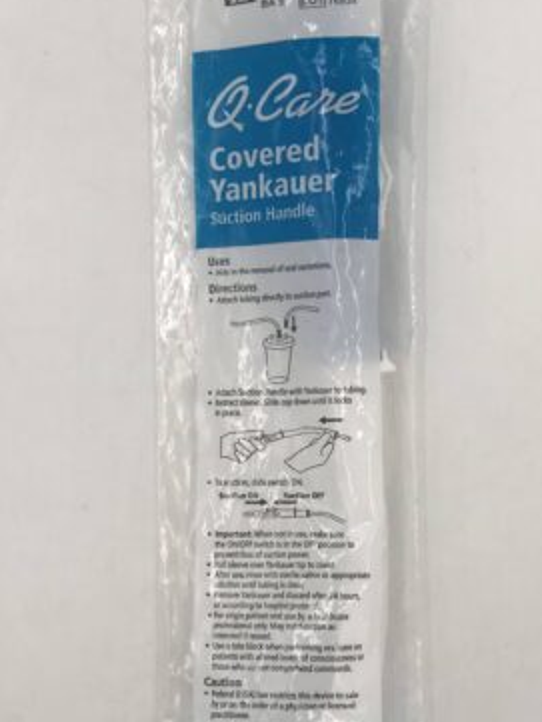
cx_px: 292
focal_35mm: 62
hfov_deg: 23.7
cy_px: 498
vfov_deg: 30.9
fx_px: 1294
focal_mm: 3.99
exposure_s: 1/120
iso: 25
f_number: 1.8
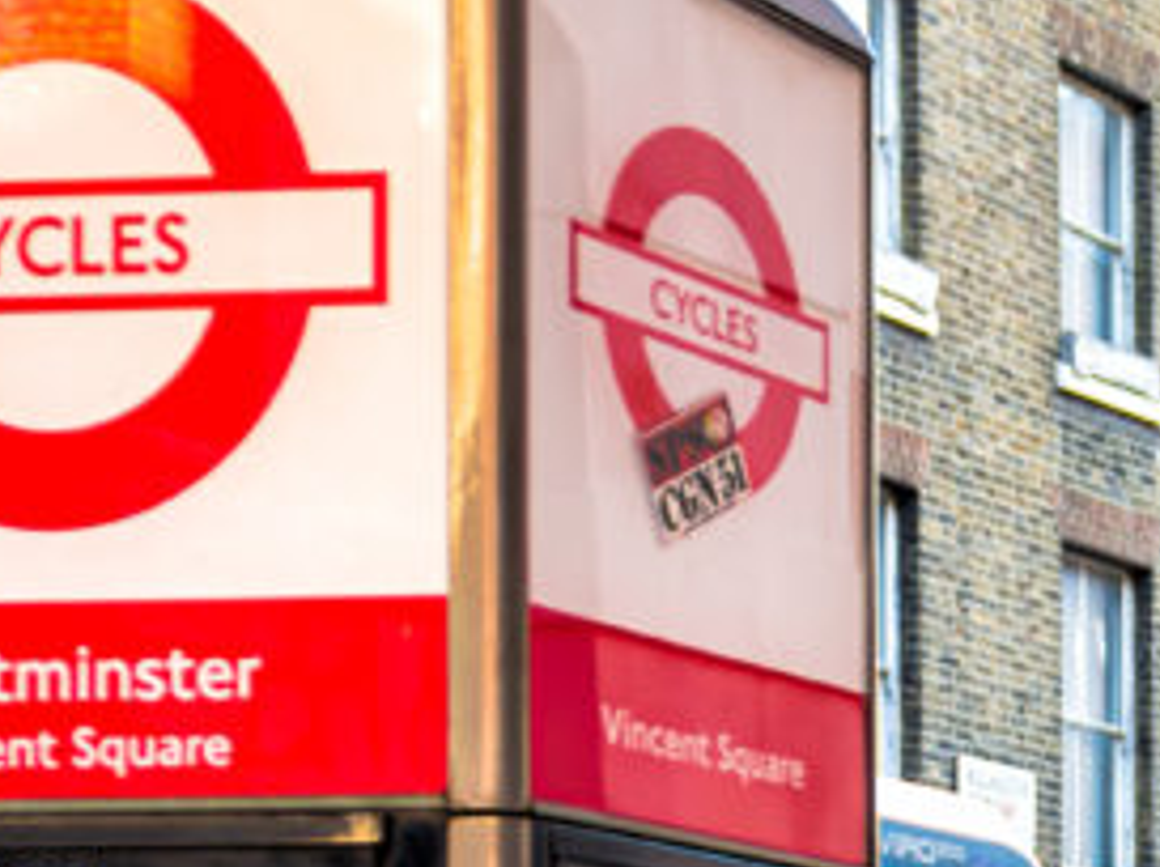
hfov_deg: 14.4
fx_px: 4351
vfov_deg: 10.0
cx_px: 1602
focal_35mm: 130
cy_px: 2036
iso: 200
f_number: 4
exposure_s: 1/125
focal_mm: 24
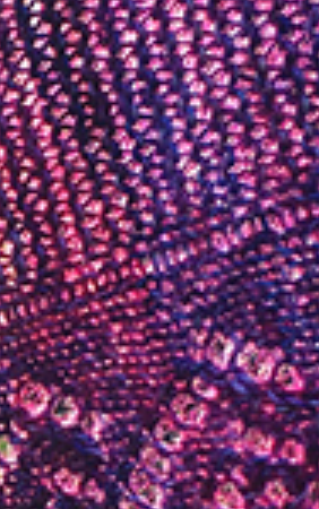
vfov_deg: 15.9
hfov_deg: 9.7
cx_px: -156
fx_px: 1819
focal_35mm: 131
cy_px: 387
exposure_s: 1/60
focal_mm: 4.15
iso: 40
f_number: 2.2
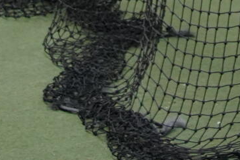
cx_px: 256
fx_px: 1465
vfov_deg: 5.7
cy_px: -364
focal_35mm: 220
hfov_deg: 9.3
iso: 2500
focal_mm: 32
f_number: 4
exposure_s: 1/160
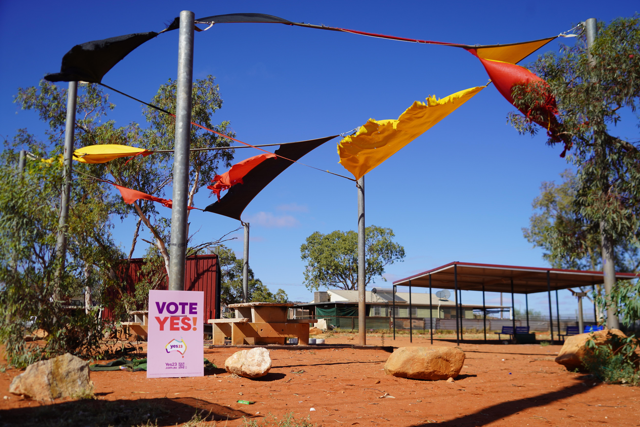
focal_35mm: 36
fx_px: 640
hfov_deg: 53.1
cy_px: 214
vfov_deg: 36.9
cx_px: 320
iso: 100
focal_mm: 36
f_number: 5
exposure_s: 1/1000
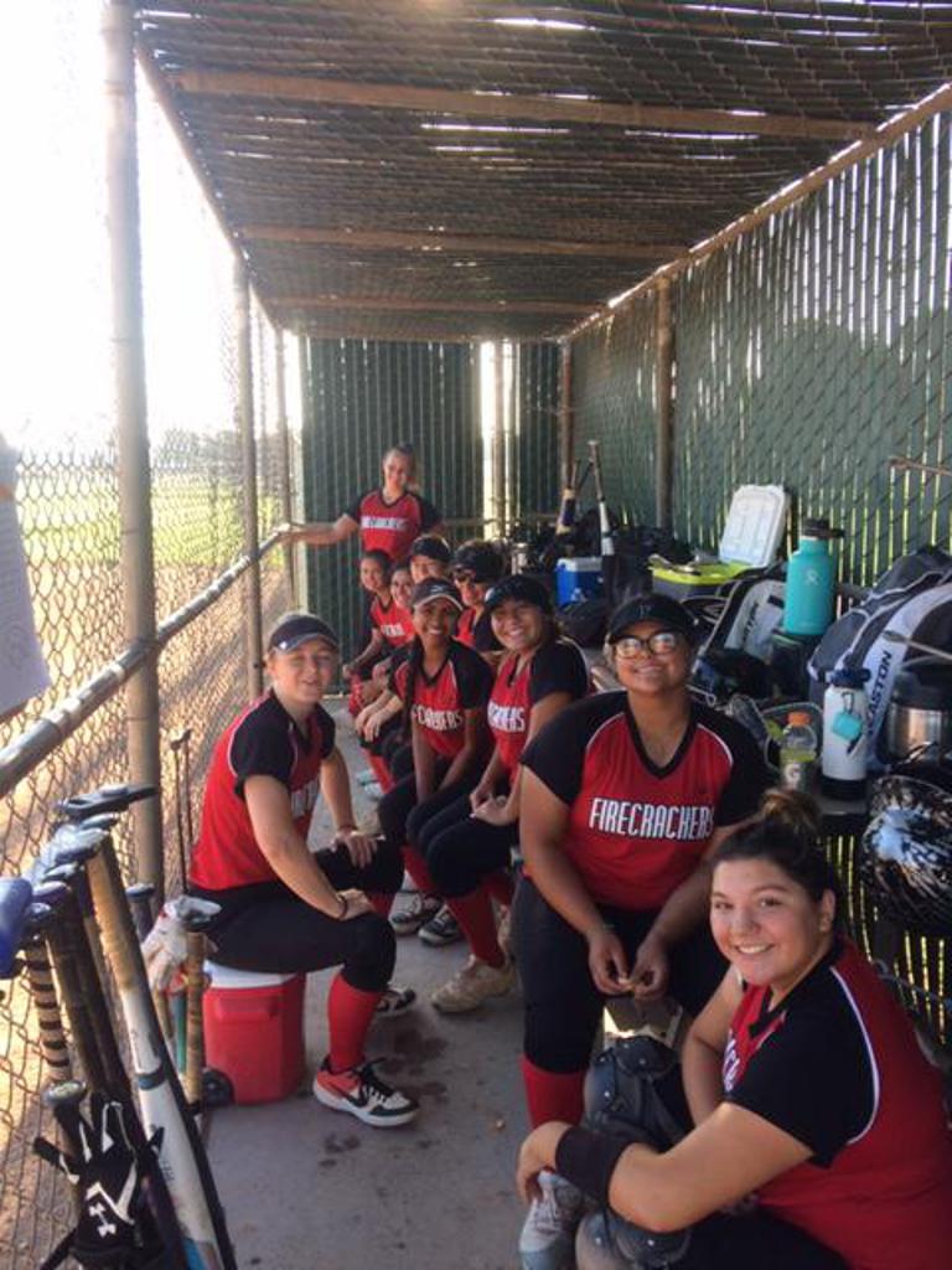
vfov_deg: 61.7
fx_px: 1063
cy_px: 635
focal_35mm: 29
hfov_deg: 48.2
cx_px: 476
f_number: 2.2
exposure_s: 1/172
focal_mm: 4.15
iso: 32
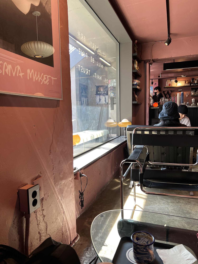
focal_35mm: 26
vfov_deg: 67.3
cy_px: 132
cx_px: 99
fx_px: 198
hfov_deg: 53.1
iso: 64
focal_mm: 5.7
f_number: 1.5
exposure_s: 1/120
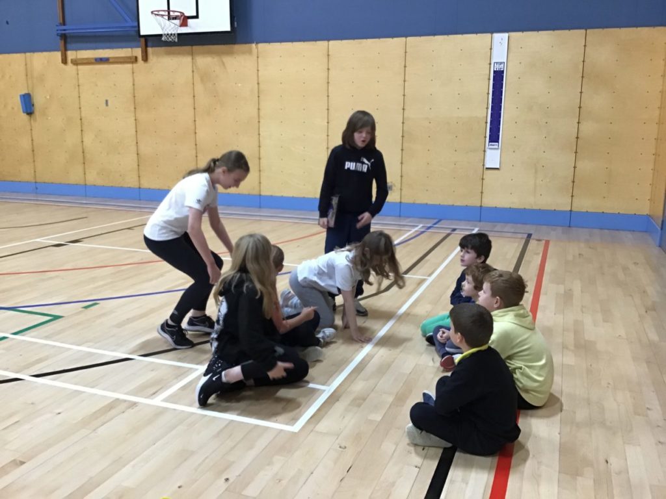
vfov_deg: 45.4
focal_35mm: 31
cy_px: 250
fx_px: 596
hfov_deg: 58.4
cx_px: 333
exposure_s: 1/33
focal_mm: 3.3
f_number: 2.4
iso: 160
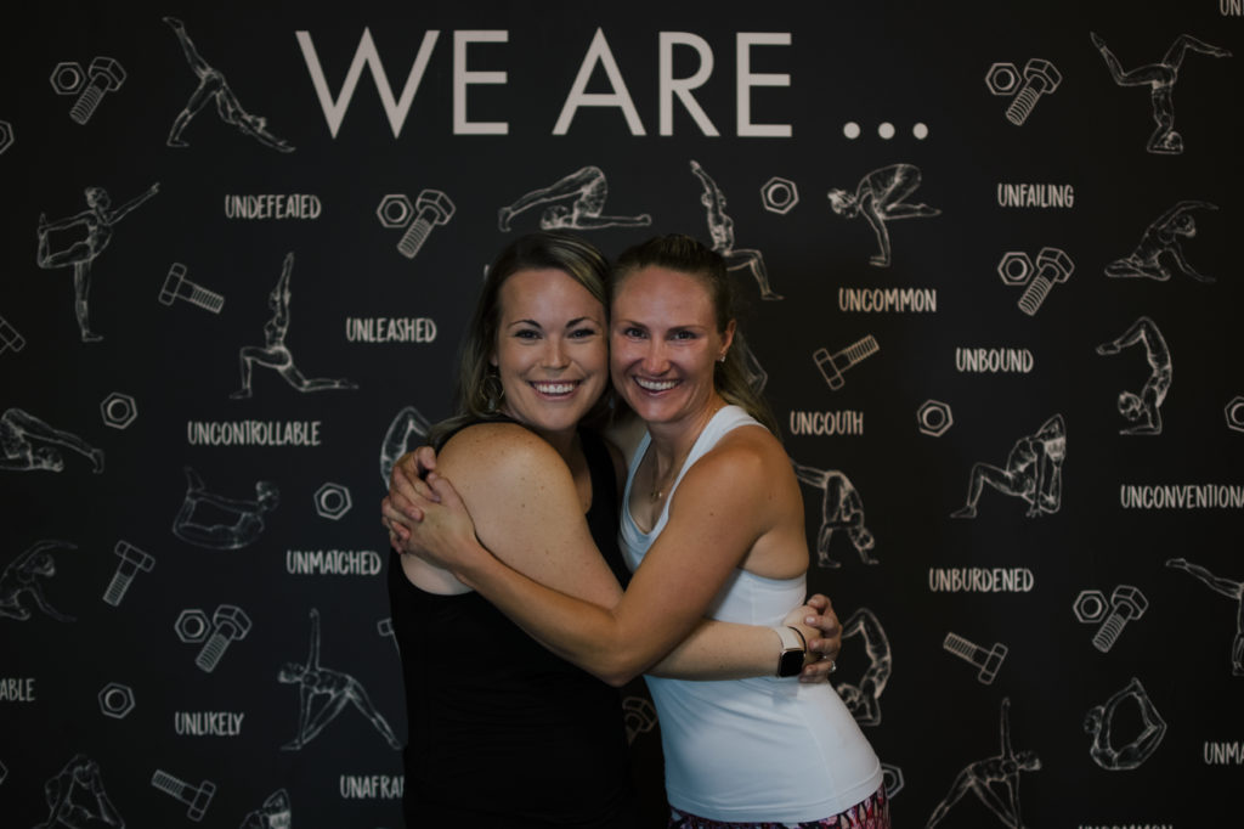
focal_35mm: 52
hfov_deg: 38.2
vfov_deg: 26.0
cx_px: 622
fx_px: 1796
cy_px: 414
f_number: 1.8
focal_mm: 35
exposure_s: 1/125
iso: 400
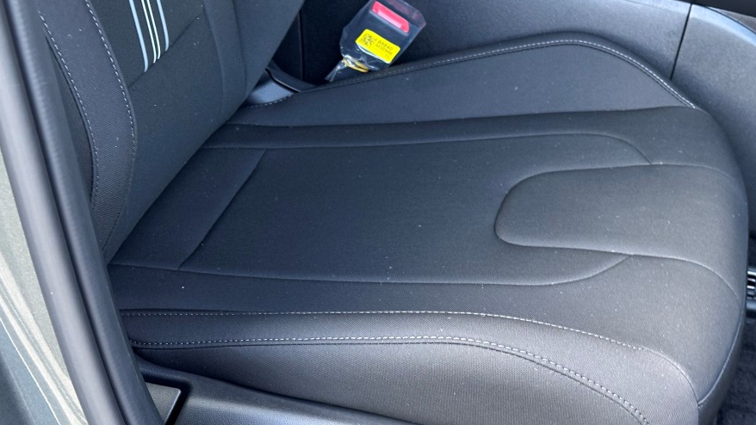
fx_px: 1223
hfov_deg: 34.3
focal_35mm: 61
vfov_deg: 19.7
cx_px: 435
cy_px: 242
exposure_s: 1/60
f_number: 1.78
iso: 160
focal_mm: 6.86
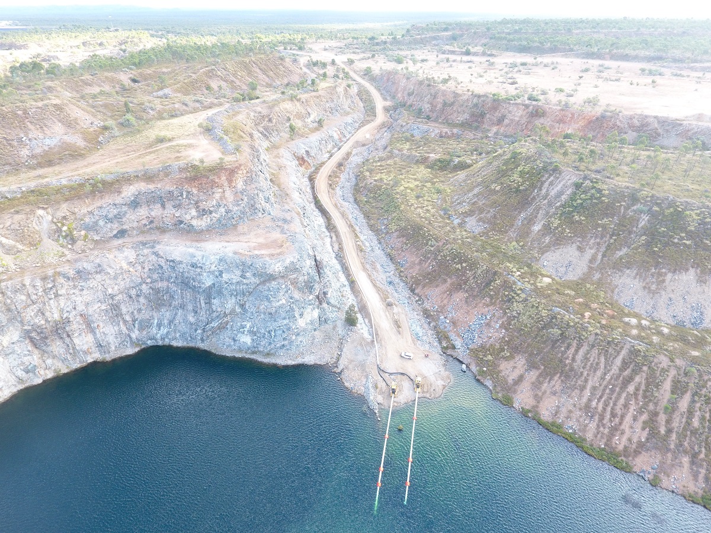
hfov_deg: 81.7
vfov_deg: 66.0
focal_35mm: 20
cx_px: 356
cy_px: 266
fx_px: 411
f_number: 2.8
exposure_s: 1/100
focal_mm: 3.61
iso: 171
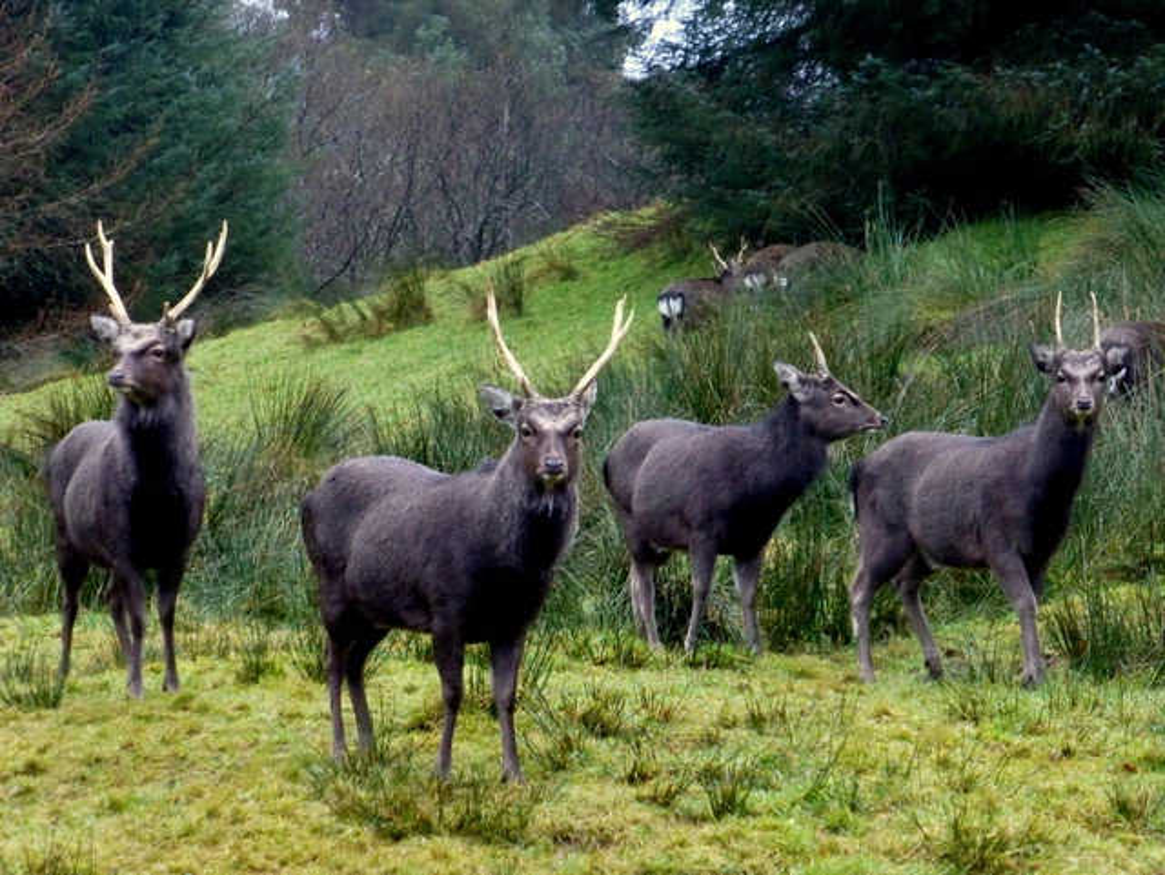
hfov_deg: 15.3
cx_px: 582
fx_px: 4345
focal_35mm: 129
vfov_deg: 11.5
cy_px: 438
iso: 400
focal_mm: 23.1
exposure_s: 1/25
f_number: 5.4
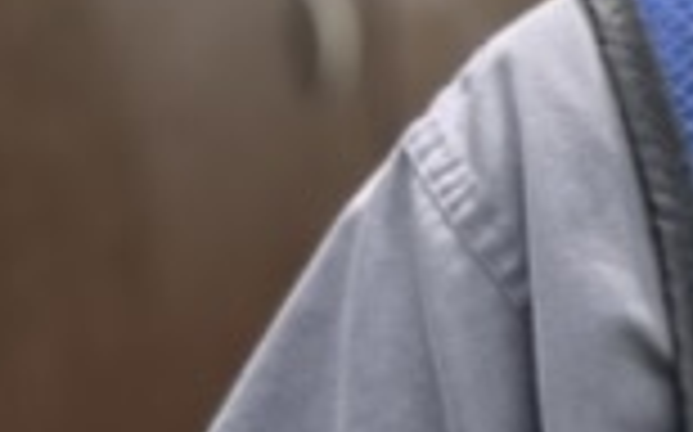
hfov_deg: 9.9
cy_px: 9
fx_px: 3454
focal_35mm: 183
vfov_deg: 7.1
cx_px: 1708
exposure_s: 1/60
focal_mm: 5.7
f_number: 1.5
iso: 80
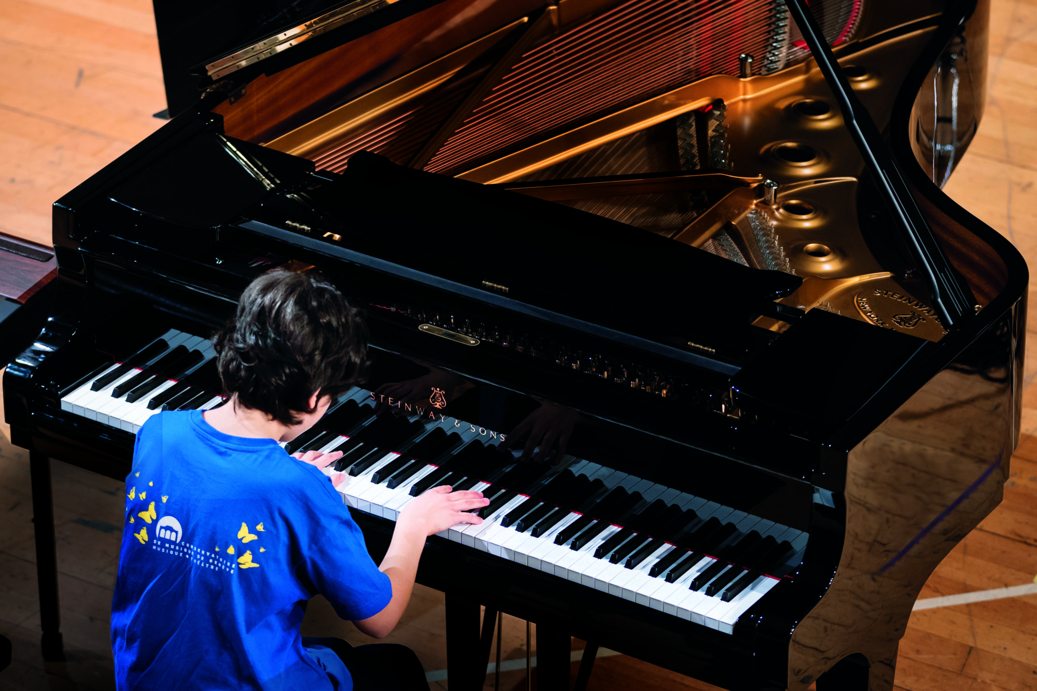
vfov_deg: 9.0
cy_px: 346
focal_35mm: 153
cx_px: 518
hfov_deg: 13.4
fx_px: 4407
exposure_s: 1/250
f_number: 2.8
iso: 1600
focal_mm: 102
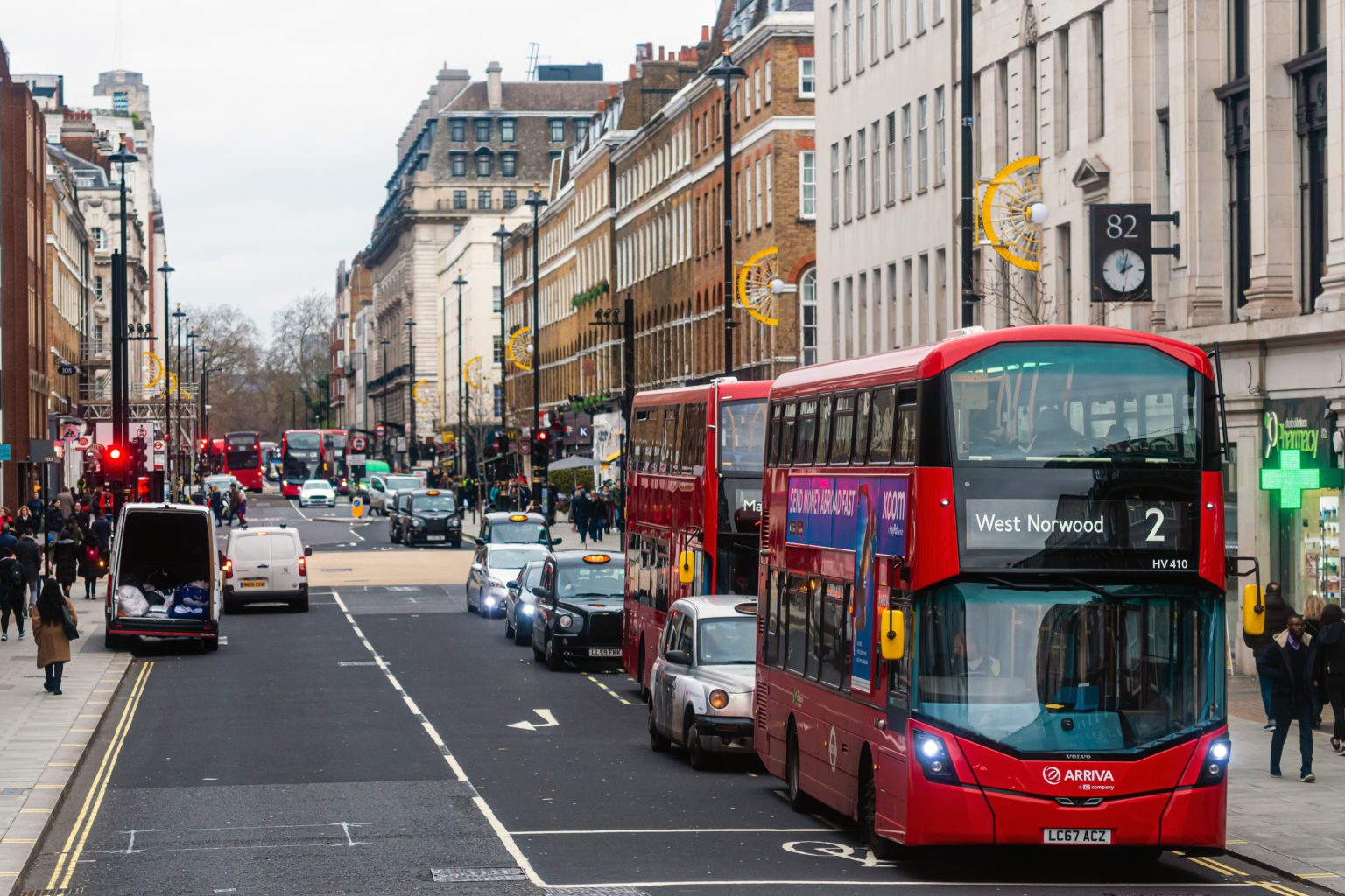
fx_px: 3923
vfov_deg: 13.0
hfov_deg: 19.5
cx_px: 672
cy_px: 448
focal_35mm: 105
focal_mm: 70
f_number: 4
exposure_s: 1/320
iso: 400
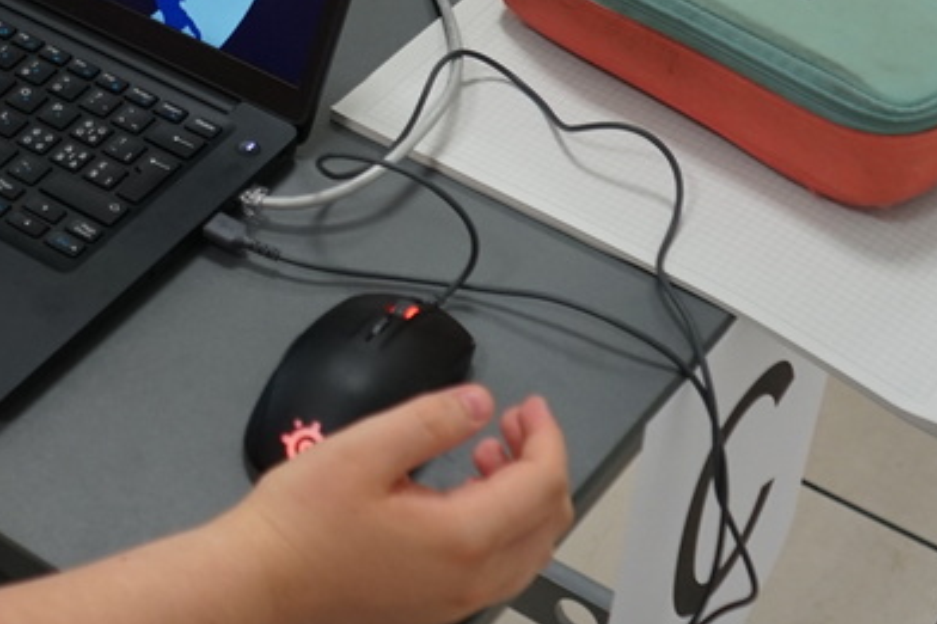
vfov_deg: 14.0
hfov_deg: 20.3
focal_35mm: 95
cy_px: -120
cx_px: -141
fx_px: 2471
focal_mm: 31
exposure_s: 1/160
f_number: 4
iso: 1000
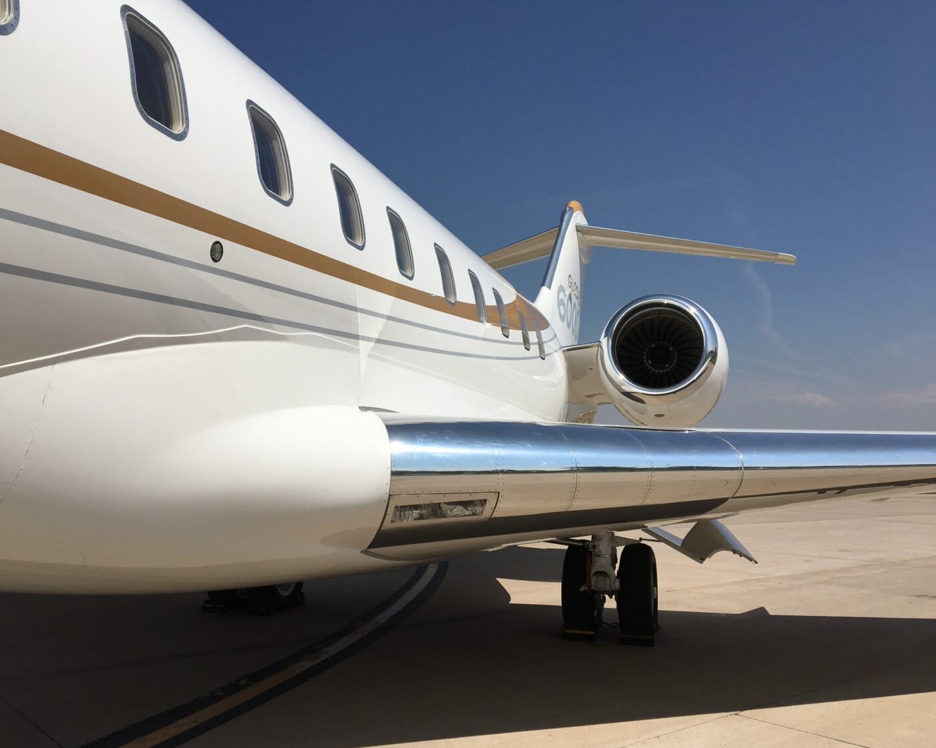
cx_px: 428
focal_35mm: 31
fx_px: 859
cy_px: 379
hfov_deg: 57.1
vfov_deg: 47.1
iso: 25
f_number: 2.2
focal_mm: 4.15
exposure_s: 1/5128
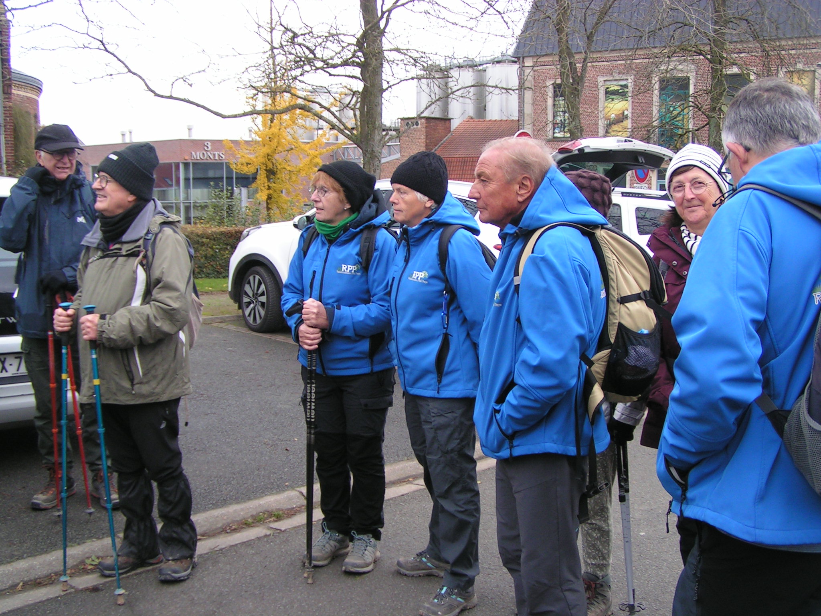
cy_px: 308
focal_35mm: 38
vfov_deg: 37.7
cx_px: 410
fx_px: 901
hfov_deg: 49.0
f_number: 3.5
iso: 50
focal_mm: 5.8
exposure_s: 1/50
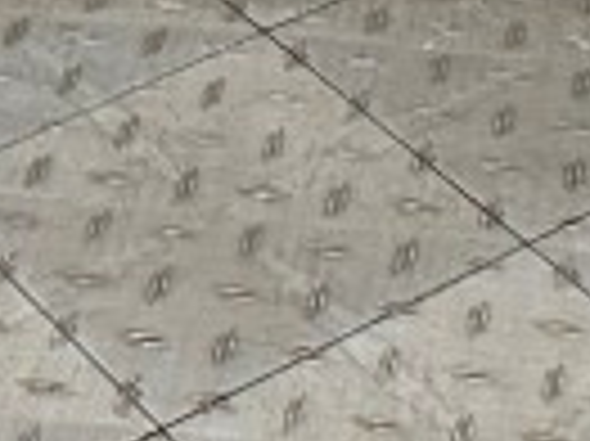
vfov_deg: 7.0
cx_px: 306
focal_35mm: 188
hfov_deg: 10.5
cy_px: -954
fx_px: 3201
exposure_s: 1/60
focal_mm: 6.86
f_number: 1.78
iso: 500
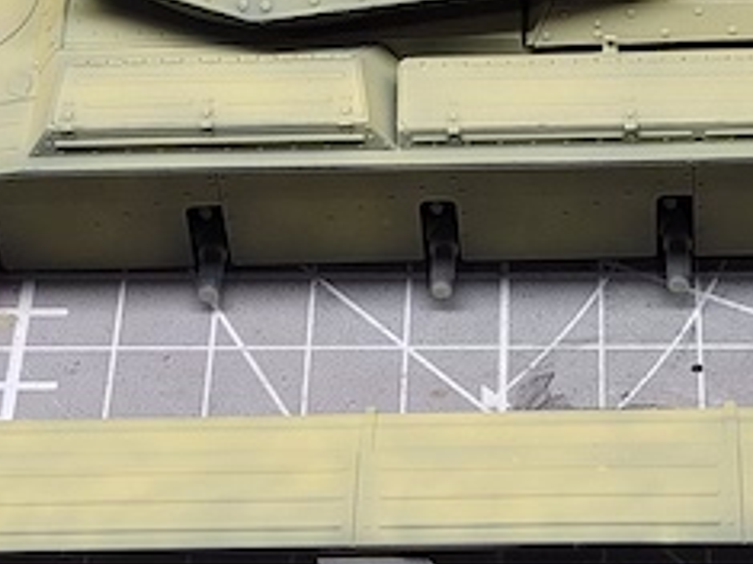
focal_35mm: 72
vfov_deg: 20.4
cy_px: 247
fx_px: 1565
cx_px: 477
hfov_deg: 26.9
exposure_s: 1/108
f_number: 1.8
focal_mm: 5.4
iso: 40
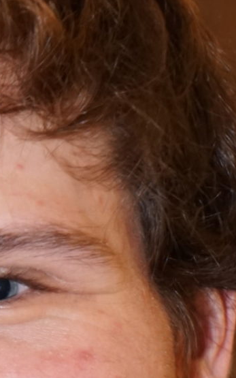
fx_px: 3385
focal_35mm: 329
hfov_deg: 4.0
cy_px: 396
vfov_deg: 6.4
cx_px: -70
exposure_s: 1/100
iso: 1600
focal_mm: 70
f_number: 5.6
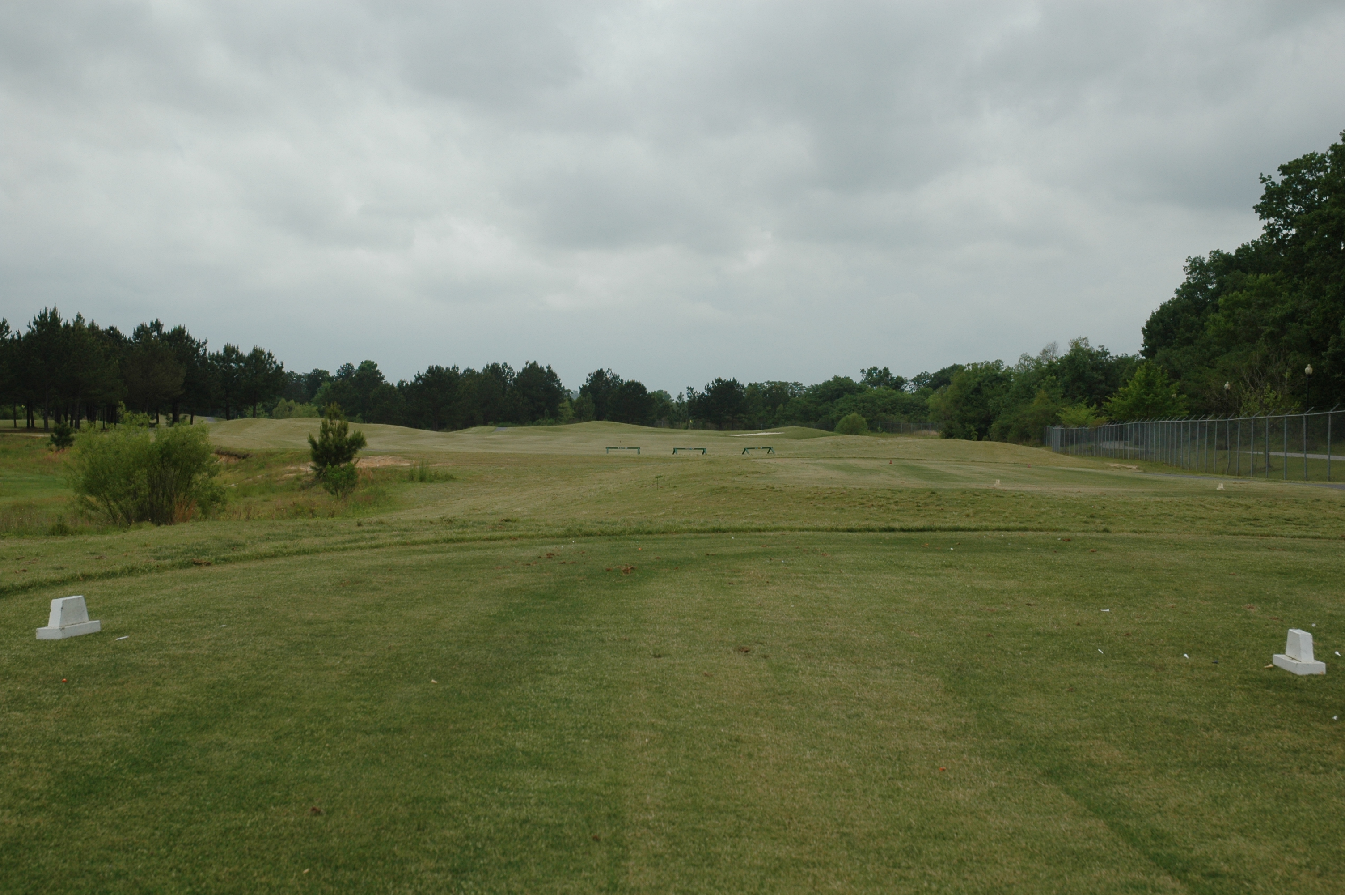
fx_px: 1960
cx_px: 672
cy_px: 448
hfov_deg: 37.9
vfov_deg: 25.7
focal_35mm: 52
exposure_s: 1/320
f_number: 9
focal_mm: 35
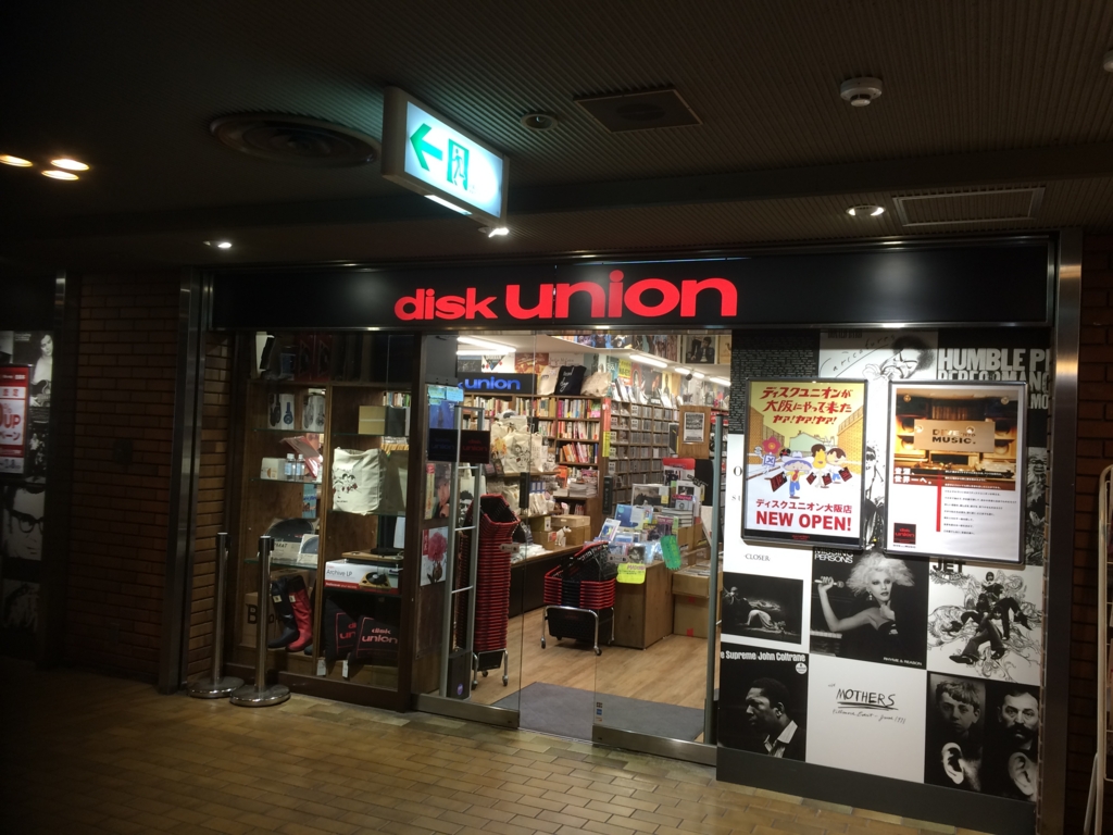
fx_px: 932
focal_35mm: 29
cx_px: 556
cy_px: 418
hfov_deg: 61.7
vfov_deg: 48.2
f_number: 2.2
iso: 50
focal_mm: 4.15
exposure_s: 1/30
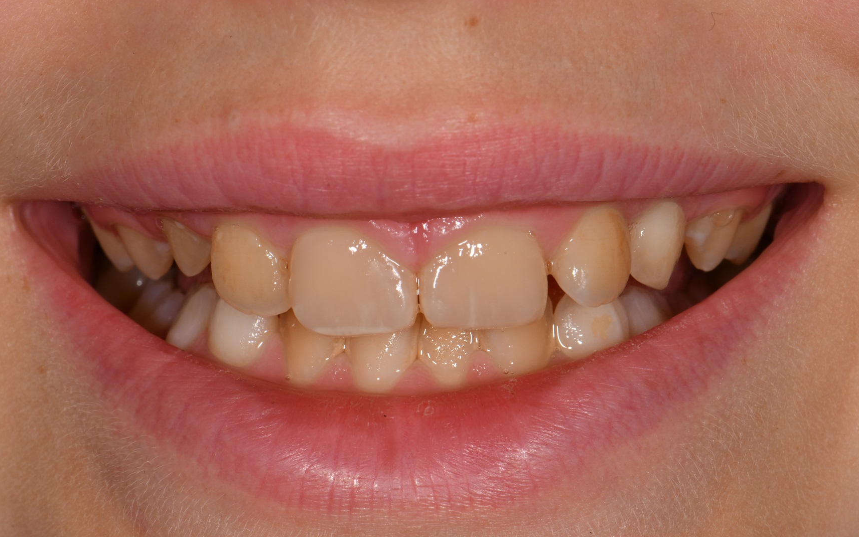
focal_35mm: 129
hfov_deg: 16.2
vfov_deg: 10.2
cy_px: 287
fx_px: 3020
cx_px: 431
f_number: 32
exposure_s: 1/160
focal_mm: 105
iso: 200
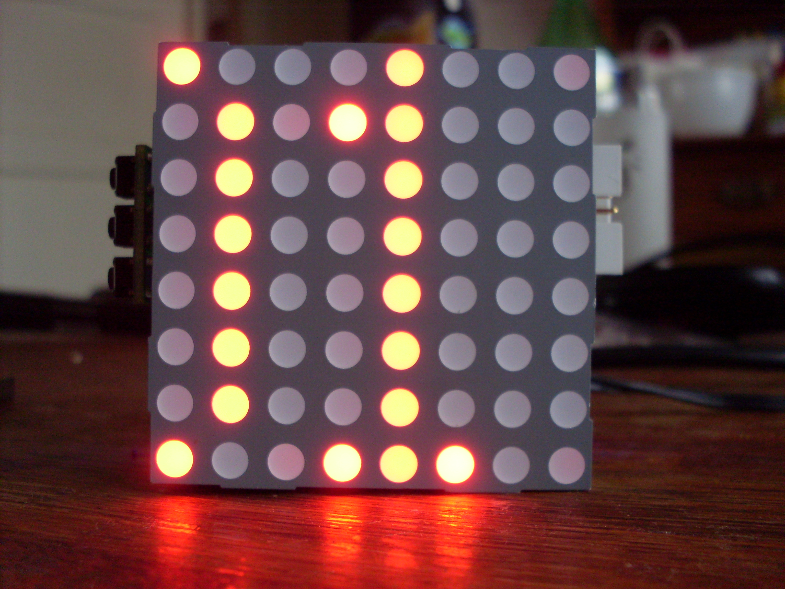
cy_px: 294
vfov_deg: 37.7
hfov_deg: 49.0
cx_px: 392
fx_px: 862
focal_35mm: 38
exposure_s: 1/45
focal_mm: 6.3
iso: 200
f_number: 2.8
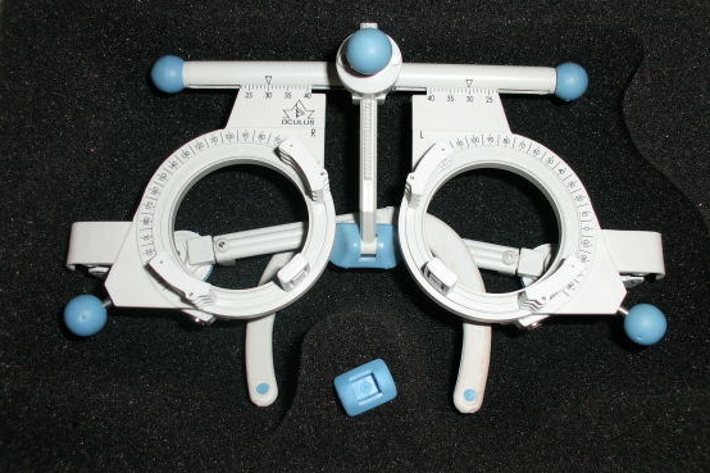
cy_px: 224
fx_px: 749
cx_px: 355
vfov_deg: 35.0
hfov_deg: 50.7
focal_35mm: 38
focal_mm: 6.3
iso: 64
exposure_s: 1/60
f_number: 2.9
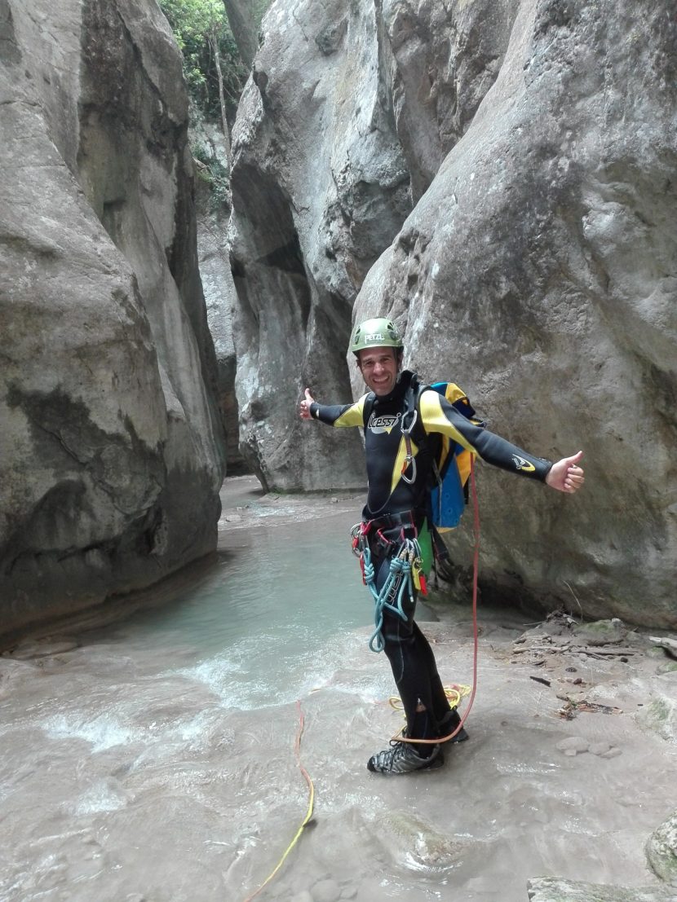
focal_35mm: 27
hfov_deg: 51.3
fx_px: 704
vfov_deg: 65.3
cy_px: 451
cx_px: 338
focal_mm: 3.79
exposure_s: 1/33
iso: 300
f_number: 2
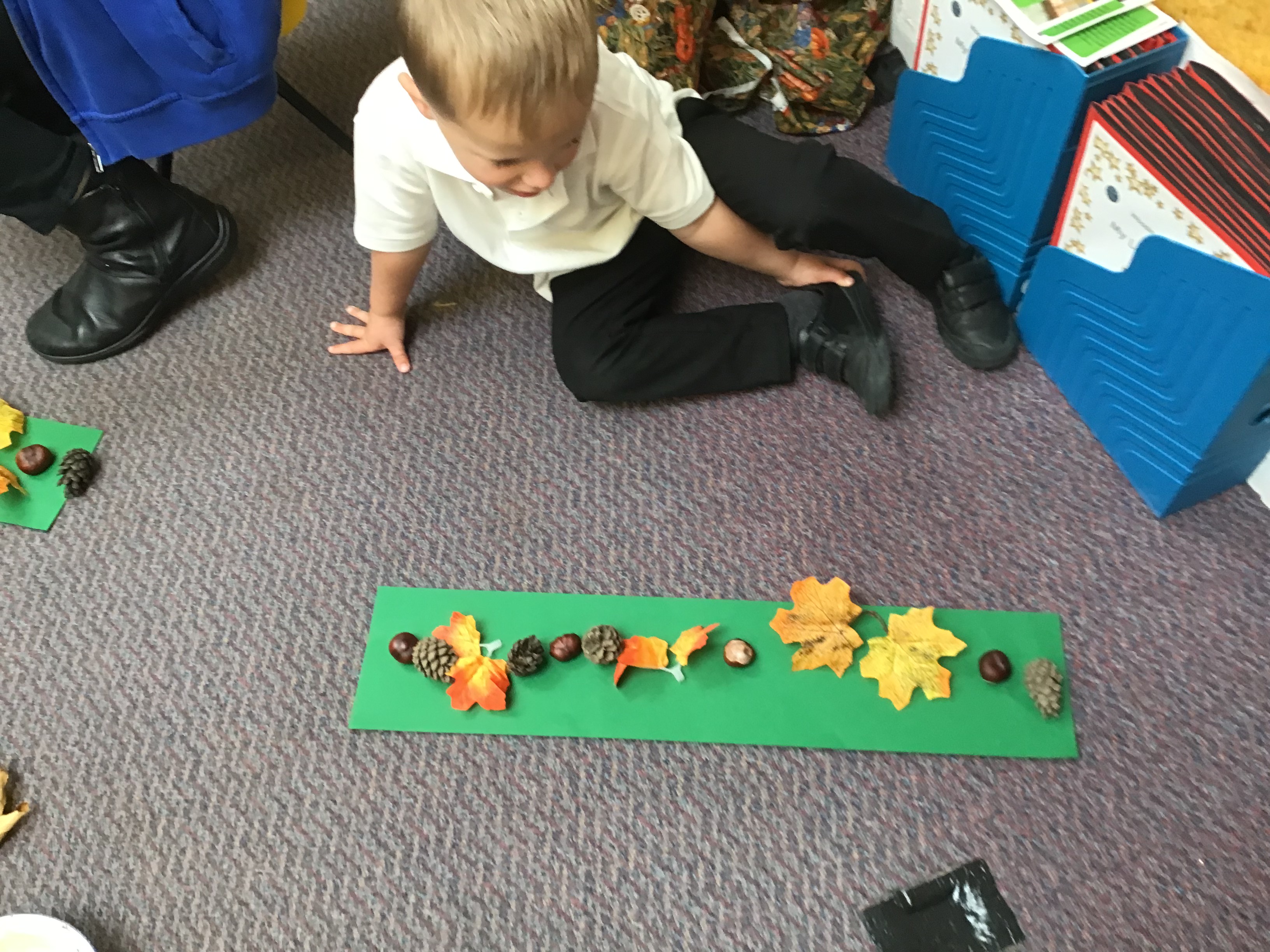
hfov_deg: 58.4
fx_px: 1137
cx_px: 635
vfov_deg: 45.4
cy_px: 476
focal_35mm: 31
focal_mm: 3.3
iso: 100
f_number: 2.4
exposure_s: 1/33
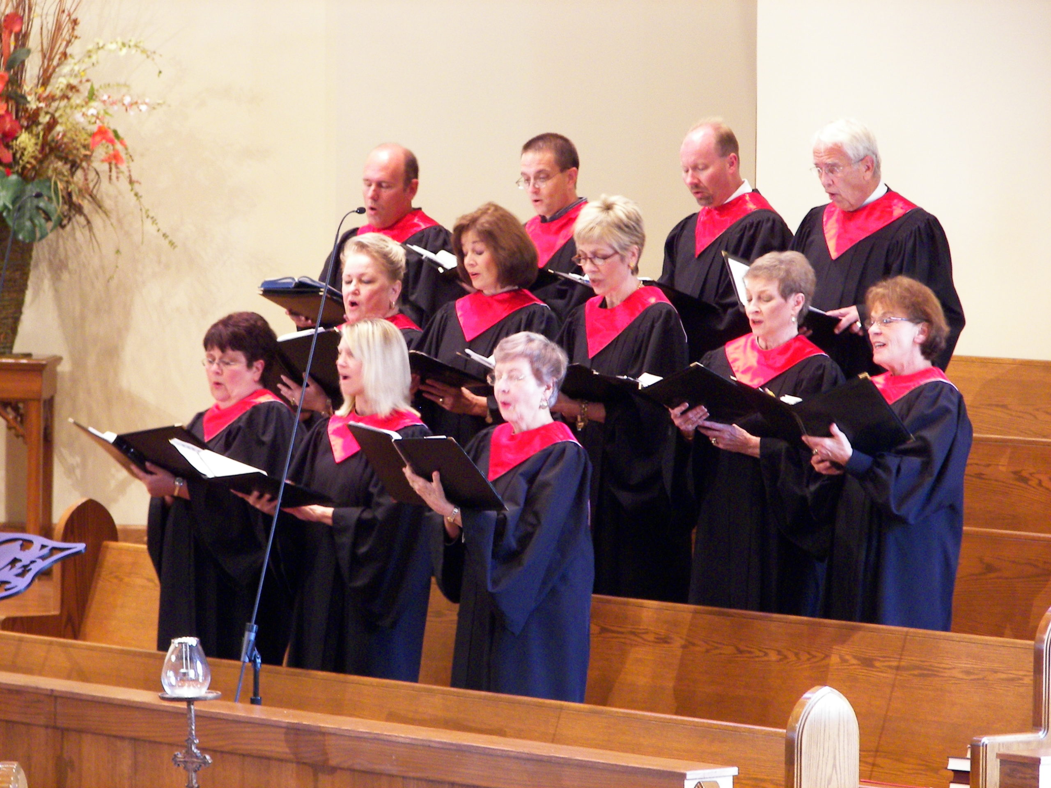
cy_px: 394
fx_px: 7651
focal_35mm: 252
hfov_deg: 7.9
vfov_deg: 5.9
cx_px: 526
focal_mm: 41.8
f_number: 3.6
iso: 200
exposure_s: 1/4
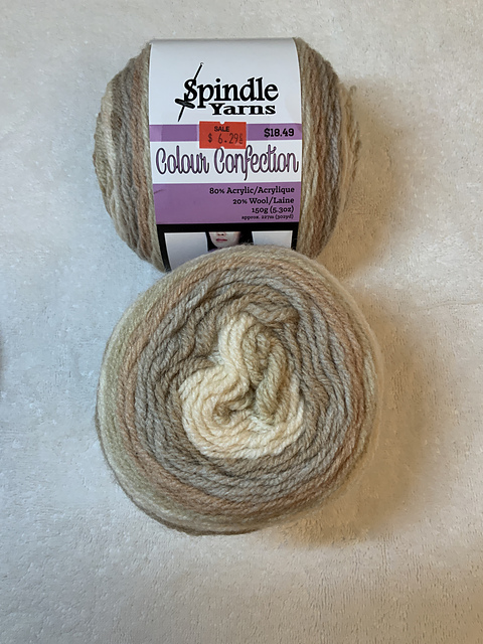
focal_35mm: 29
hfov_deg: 48.2
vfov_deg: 61.7
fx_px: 540
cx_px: 242
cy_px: 322
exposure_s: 1/120
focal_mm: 3
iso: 64
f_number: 1.8
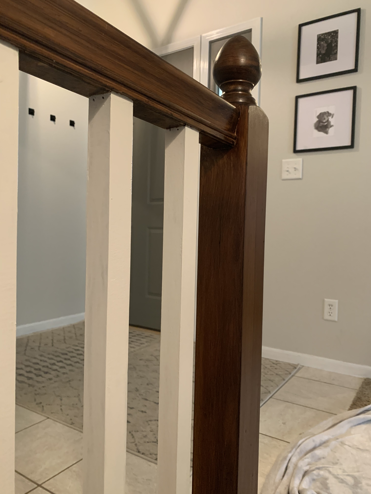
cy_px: 247
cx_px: 186
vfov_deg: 67.3
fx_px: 372
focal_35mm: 26
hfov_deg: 53.1
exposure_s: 1/40
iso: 400
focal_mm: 4.25
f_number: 1.8
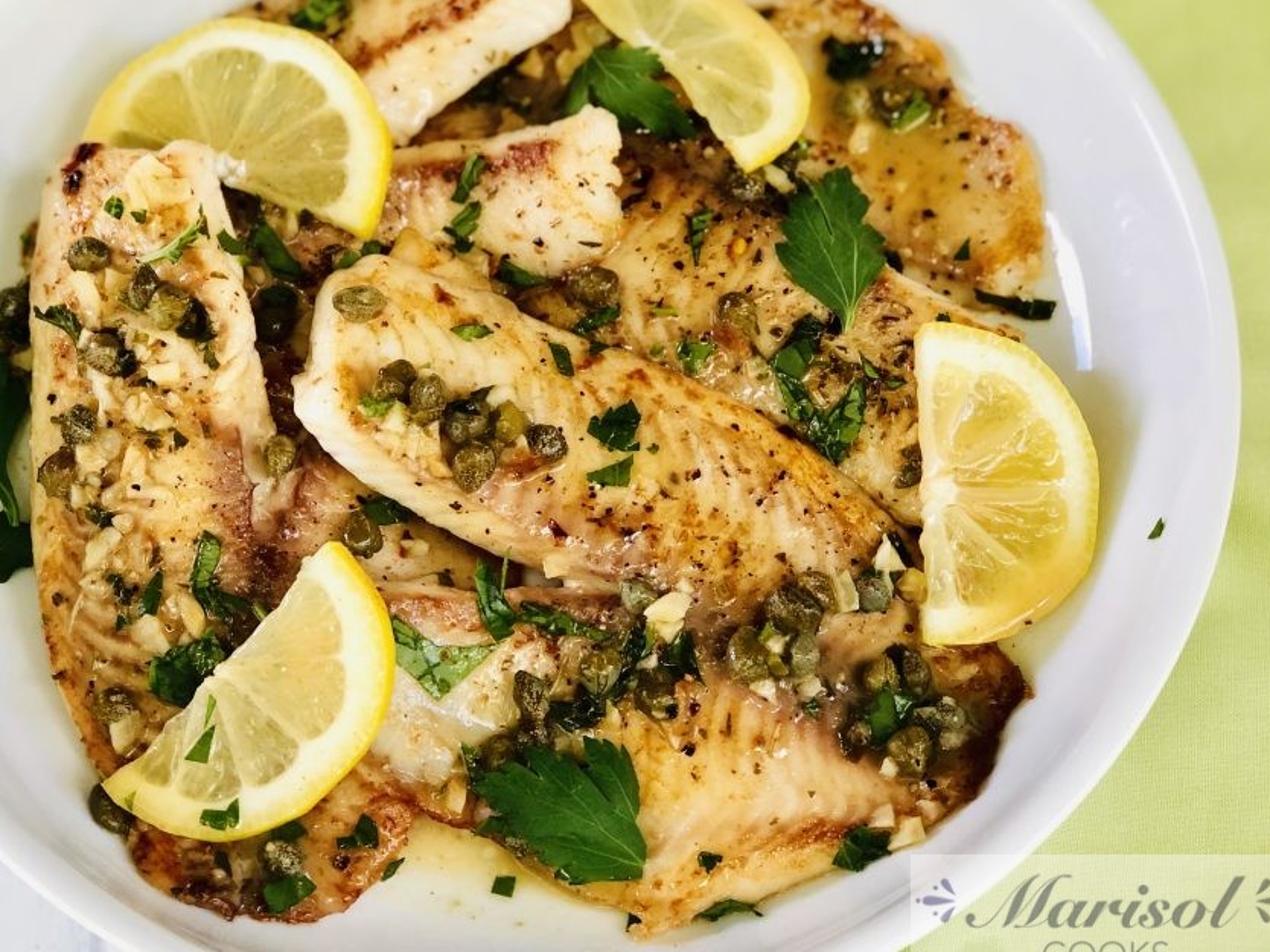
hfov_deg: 27.7
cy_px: 416
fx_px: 2567
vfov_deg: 21.0
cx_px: 536
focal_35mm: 70
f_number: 2.8
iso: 25
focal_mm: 6.6
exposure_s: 1/30
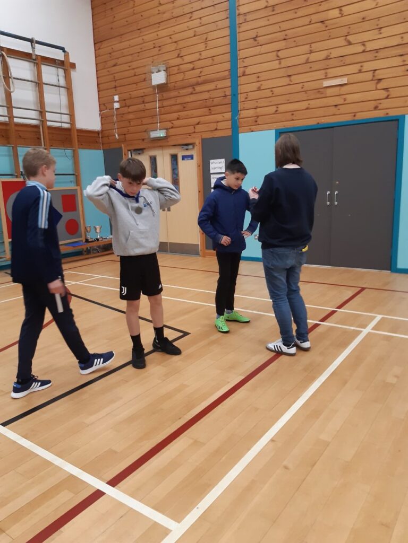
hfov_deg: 53.1
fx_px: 409
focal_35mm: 26
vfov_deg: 67.3
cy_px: 272
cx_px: 204
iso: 320
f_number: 1.7
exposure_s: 1/50
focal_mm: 3.92
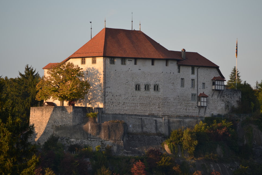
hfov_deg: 5.4
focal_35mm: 379
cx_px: 135
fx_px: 2758
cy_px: 91
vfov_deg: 3.6
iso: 100
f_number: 5.3
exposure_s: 1/200
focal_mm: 240
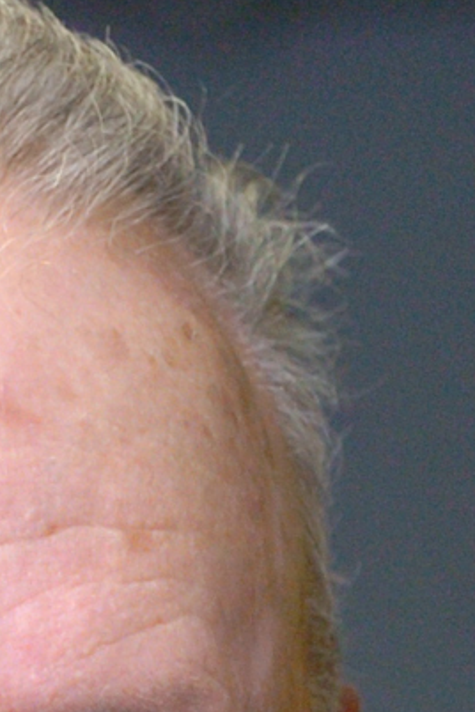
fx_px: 9737
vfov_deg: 4.2
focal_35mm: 492
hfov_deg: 2.8
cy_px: 962
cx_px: -223
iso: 640
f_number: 2.8
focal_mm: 110
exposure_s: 1/80
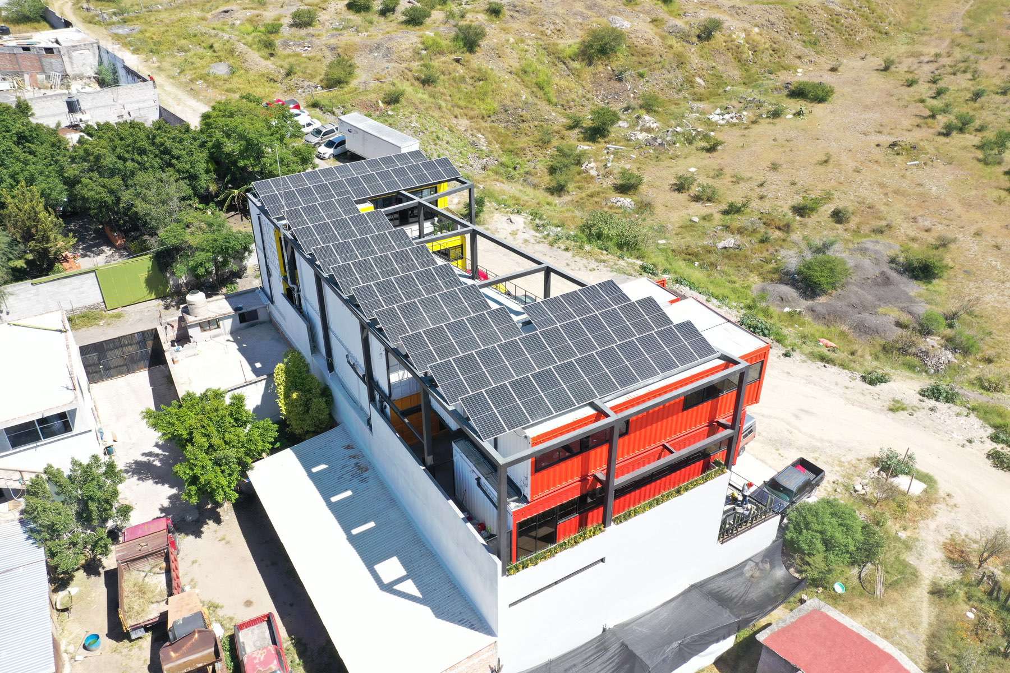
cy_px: 336
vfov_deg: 46.4
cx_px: 505
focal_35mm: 28
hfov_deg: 65.5
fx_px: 785
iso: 100
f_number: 5
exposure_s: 1/320
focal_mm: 10.26
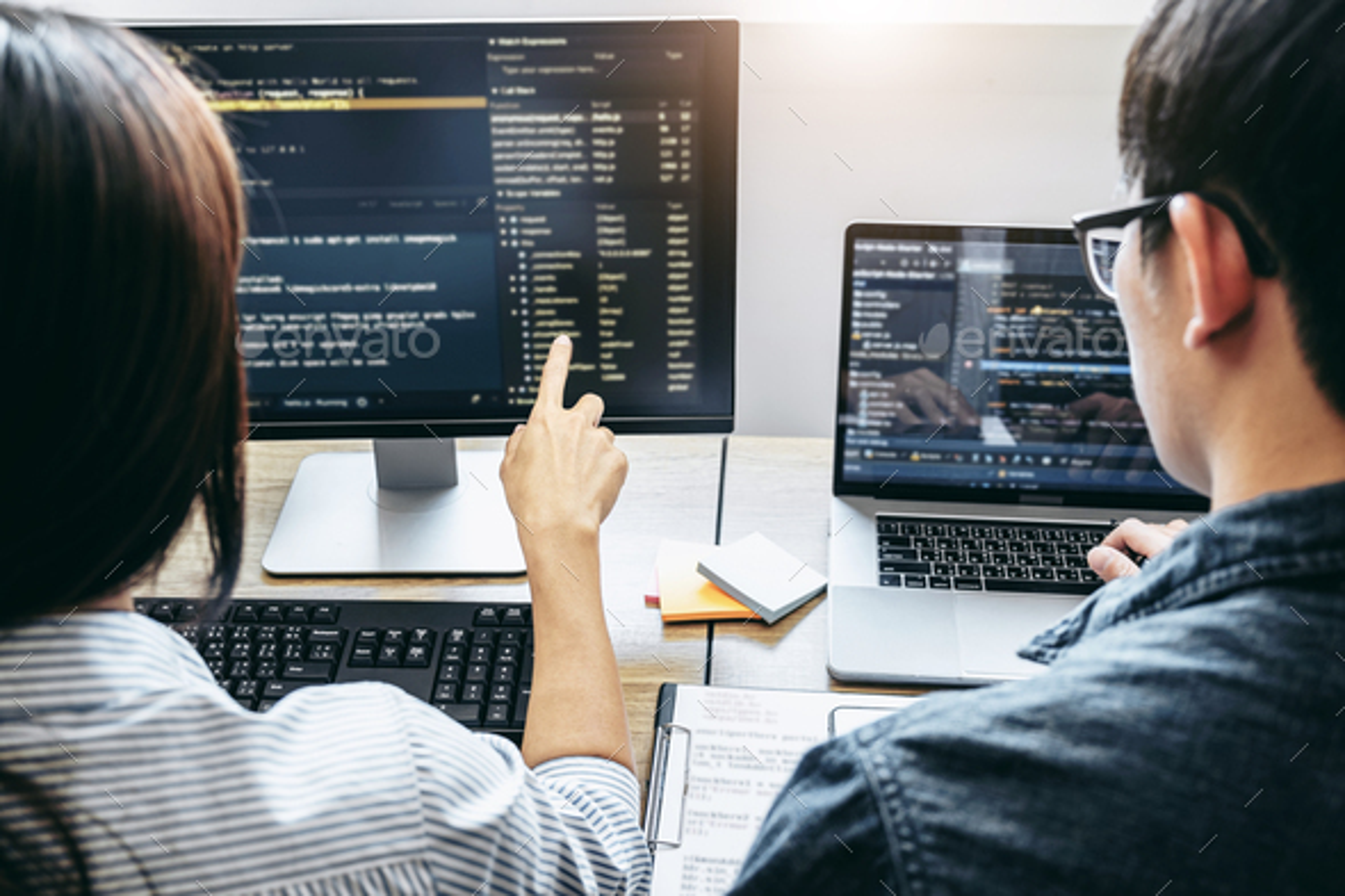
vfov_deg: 35.0
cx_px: 672
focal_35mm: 38
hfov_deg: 50.7
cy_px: 448
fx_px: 1419
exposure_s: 1/80
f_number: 3.2
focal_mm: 25.4
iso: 250
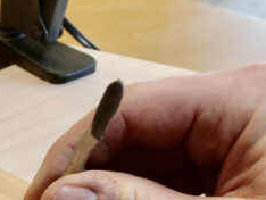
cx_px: -63
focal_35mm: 118
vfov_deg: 12.1
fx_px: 908
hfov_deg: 16.0
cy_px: 288
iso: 1600
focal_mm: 18
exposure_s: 1/100
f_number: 7.1
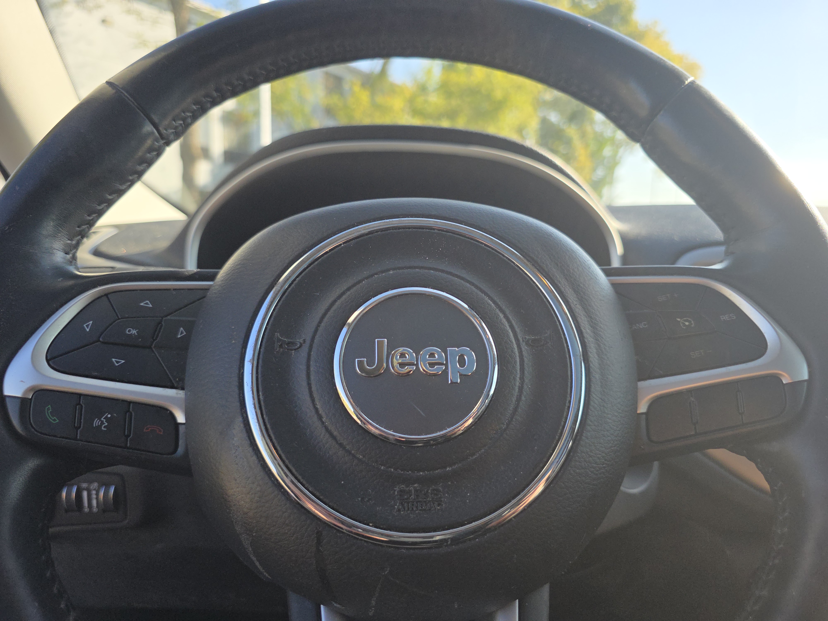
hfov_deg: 73.9
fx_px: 550
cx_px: 414
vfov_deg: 58.9
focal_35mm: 23
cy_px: 310
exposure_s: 1/1930
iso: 80
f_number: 1.7
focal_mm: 6.3
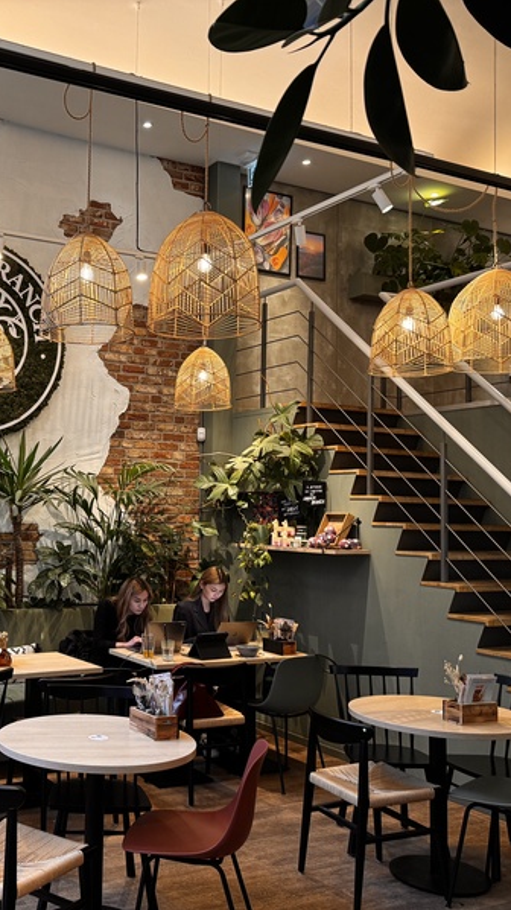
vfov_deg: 56.6
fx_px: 844
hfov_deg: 32.2
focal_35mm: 35
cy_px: 455
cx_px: 62
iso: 100
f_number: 1.78
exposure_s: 1/50
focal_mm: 6.86
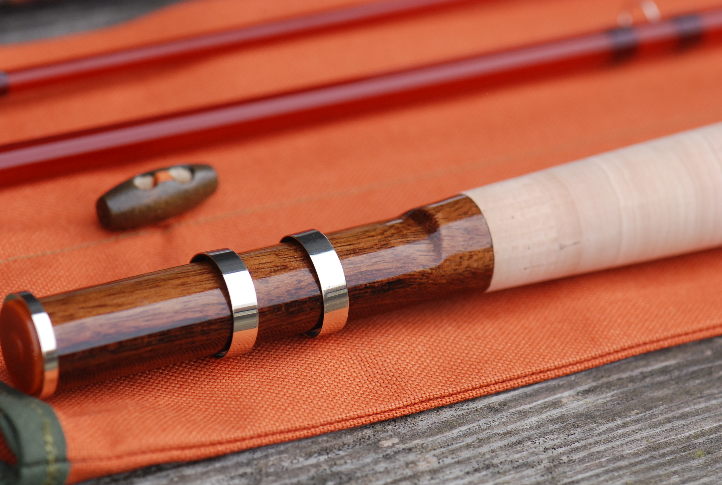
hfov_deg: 13.0
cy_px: 242
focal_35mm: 158
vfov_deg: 8.8
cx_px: 361
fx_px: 3165
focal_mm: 105
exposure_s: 1/640
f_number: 6.3
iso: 640
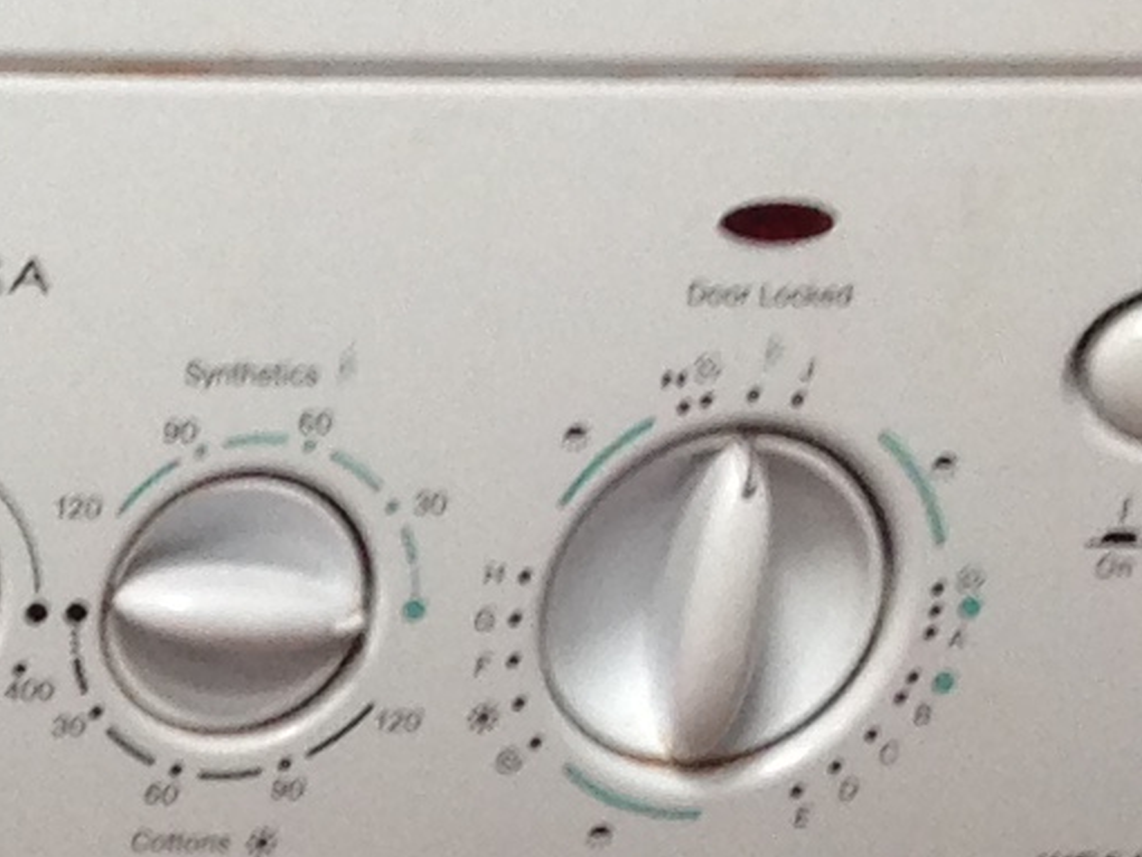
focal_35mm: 211
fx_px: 6964
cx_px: -1008
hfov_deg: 8.9
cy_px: 1685
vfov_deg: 6.8
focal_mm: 4.12
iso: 80
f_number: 2.4
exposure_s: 1/20
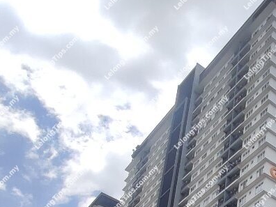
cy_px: 271
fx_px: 399
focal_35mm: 50
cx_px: 318
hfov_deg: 32.6
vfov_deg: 25.1
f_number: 2.2
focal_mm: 1.65
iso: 50
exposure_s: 1/2456
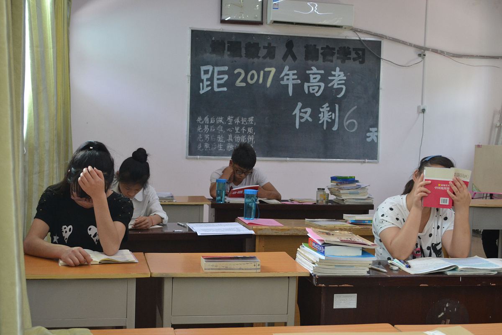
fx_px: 711
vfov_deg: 26.5
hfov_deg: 38.9
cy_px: 168
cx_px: 251
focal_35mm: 51
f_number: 5
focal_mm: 34
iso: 1600
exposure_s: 1/100
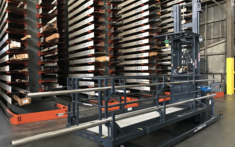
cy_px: 78
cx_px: 118
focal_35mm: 30
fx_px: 192
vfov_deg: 41.8
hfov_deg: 62.9
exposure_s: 1/15
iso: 50
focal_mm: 3.99
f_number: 1.8
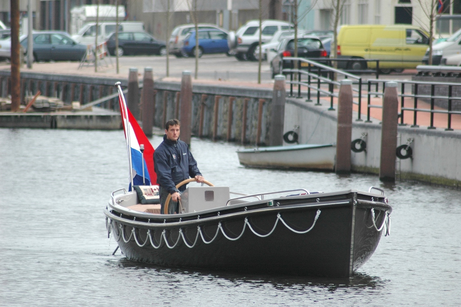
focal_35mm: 450
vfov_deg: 3.0
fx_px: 5757
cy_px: 154
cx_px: 230
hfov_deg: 4.6
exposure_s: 1/1000
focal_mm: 300
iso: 200
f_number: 5.6
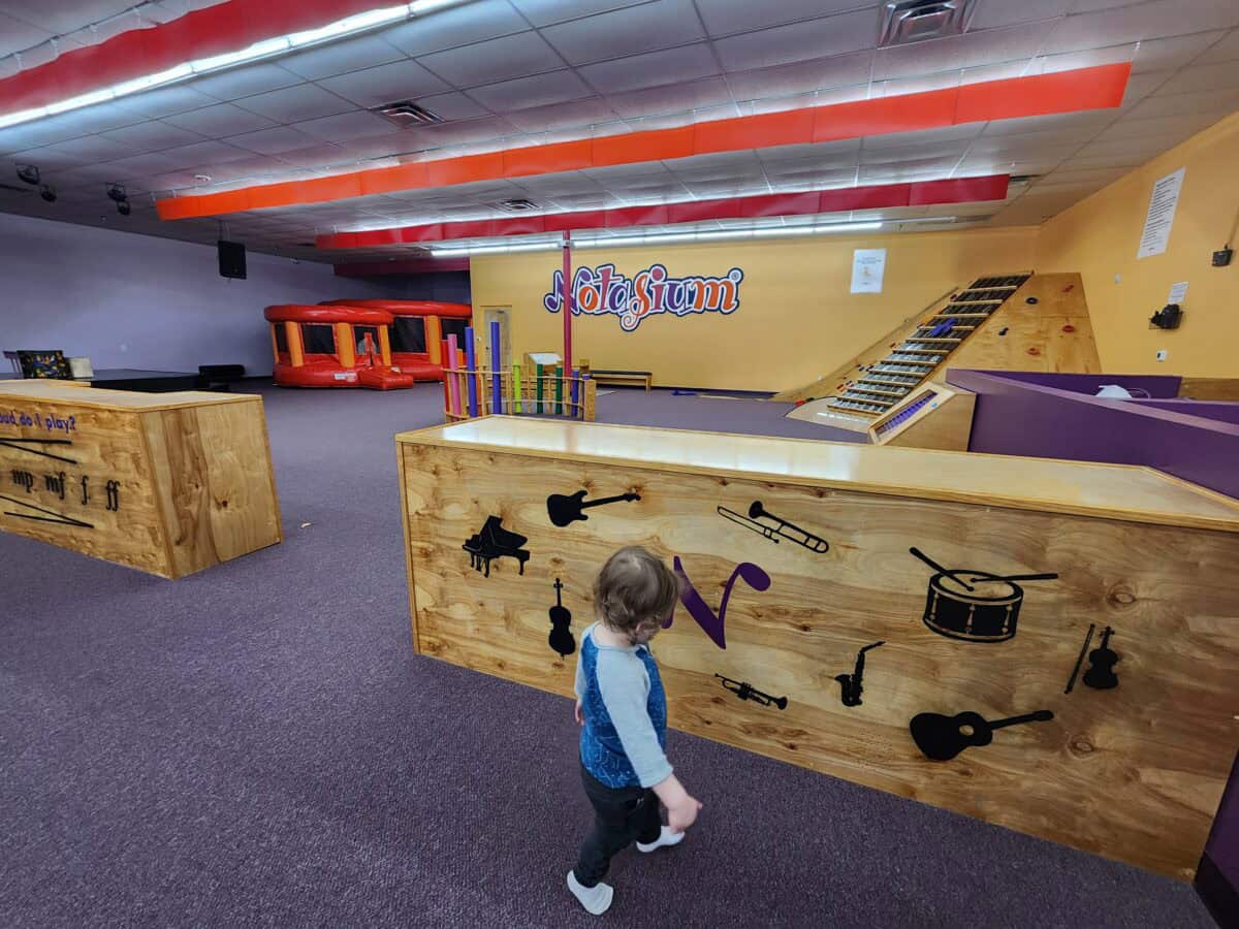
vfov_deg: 89.9
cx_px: 620
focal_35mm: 13
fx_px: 465
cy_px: 464
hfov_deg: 106.2
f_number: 2.2
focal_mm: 2.2
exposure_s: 1/60
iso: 320
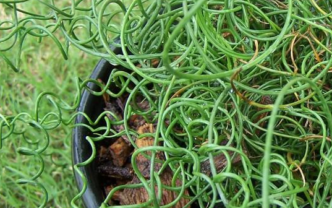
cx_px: 292
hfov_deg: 26.7
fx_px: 679
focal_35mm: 75
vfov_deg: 17.4
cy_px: 88
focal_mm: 6.3
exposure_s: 1/100
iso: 80
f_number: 2.8
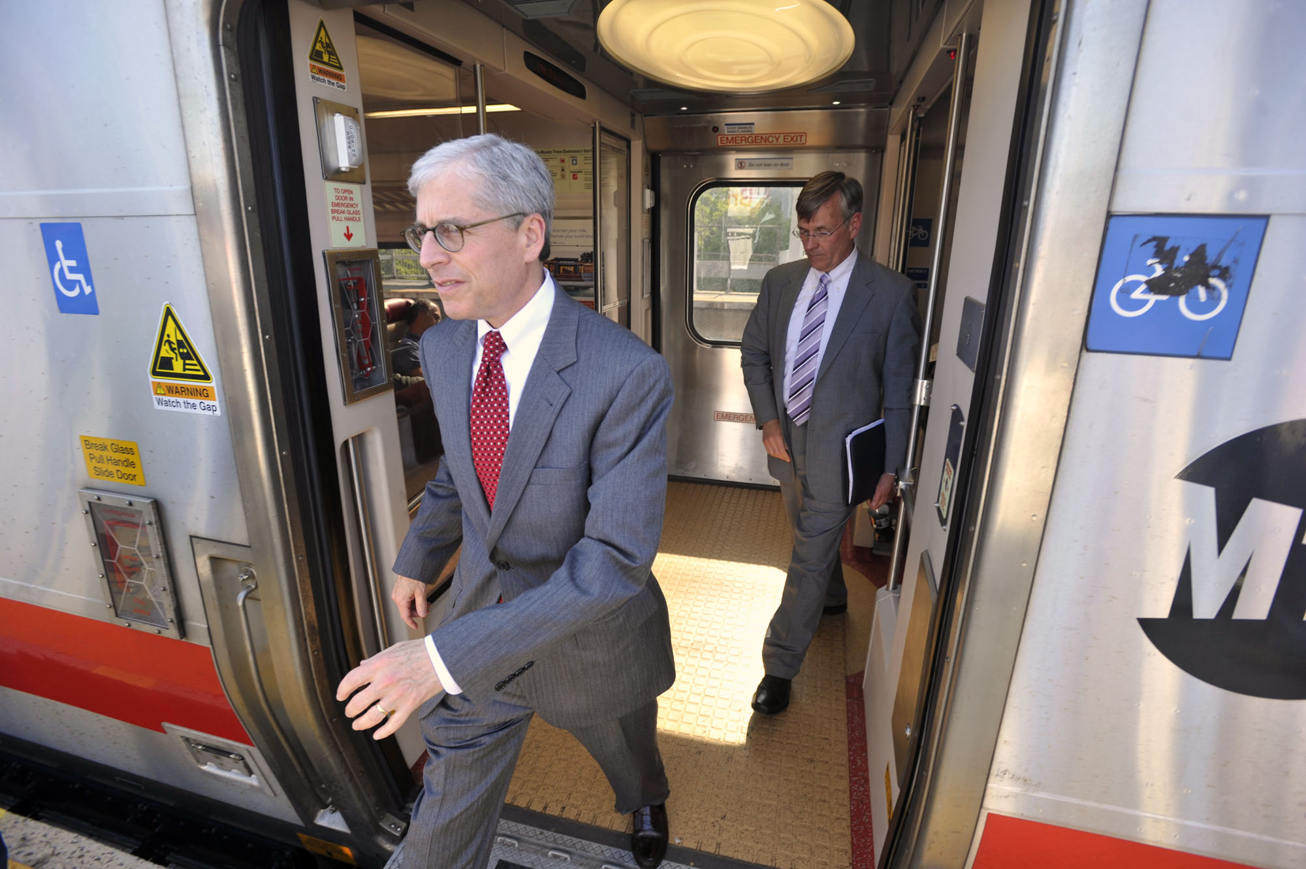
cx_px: 653
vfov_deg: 70.4
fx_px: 616
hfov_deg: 93.3
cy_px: 434
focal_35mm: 17
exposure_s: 1/320
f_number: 5.6
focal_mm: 17
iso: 400
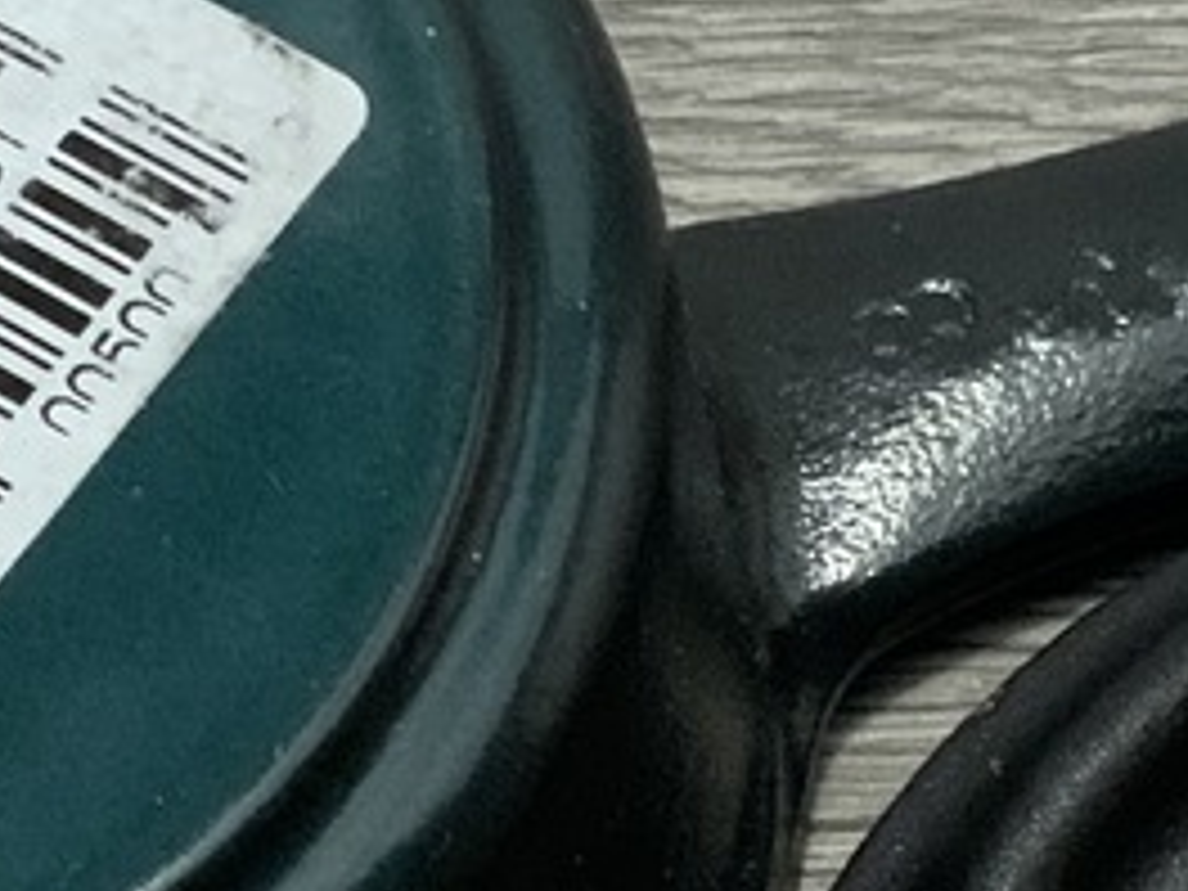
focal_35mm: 176
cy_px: 891
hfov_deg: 11.2
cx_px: 626
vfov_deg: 8.4
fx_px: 6040
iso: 160
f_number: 1.8
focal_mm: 3
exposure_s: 1/60
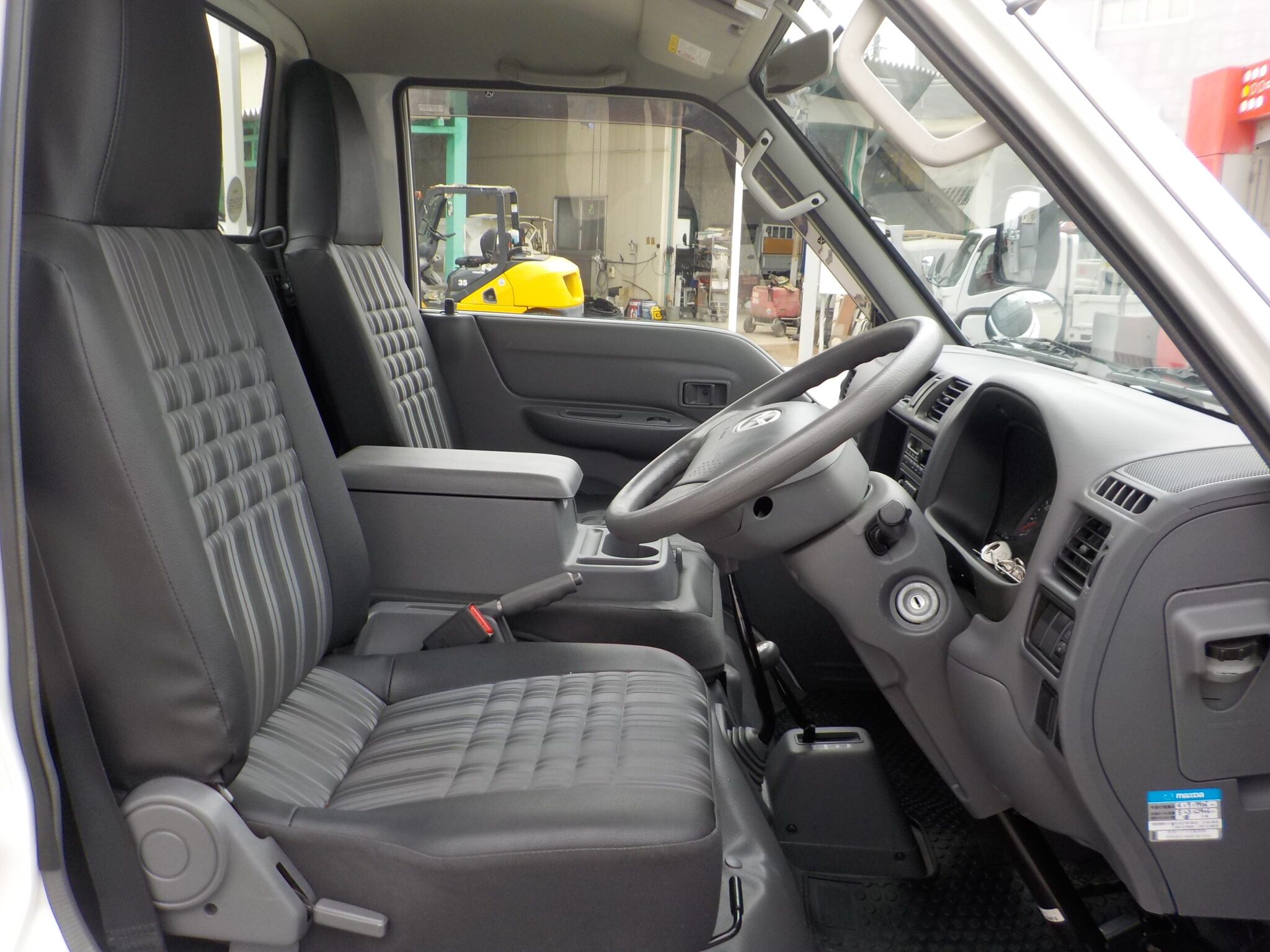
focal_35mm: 30
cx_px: 635
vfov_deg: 46.8
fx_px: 1101
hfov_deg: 60.0
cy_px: 476
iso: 125
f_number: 3.3
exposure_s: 1/125
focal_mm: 4.1
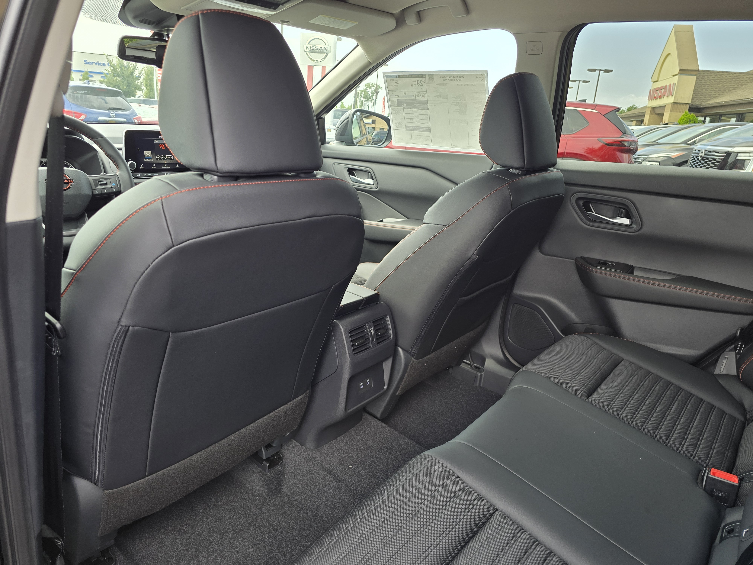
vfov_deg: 58.9
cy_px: 282
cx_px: 376
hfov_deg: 73.9
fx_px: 500
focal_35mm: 23
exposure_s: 1/180
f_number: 1.7
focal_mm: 6.3
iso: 50
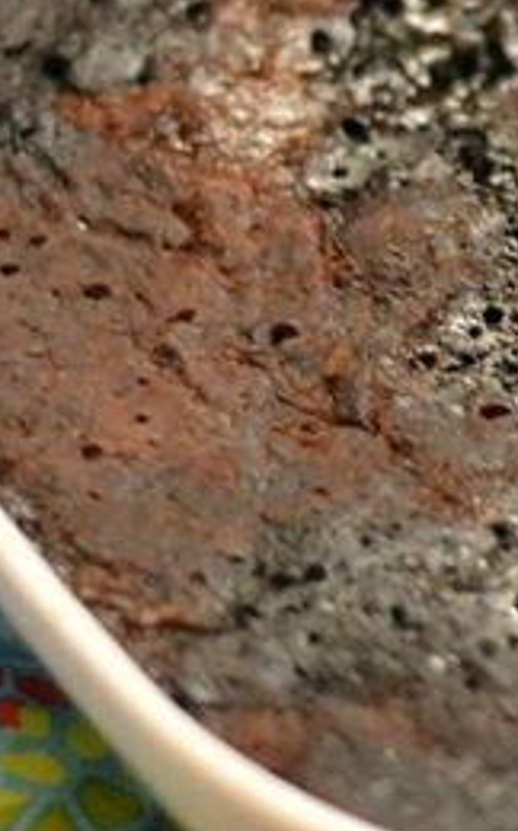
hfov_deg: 5.4
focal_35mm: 243
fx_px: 5501
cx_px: 547
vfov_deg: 8.6
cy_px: 273
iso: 3200
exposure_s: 1/30
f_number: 1.8
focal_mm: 50
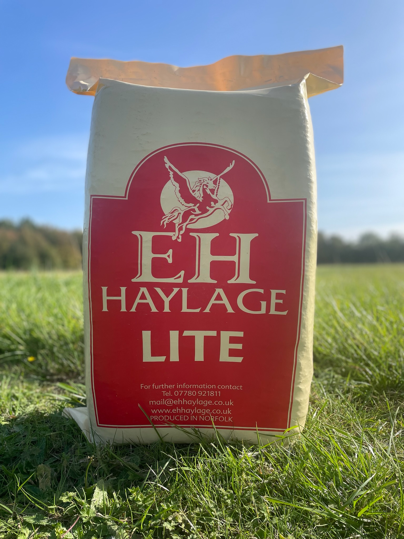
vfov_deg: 67.3
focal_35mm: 26
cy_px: 270
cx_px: 202
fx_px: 405
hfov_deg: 53.1
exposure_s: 1/2747
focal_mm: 4.2
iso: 50
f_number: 1.6
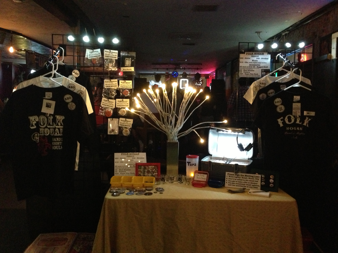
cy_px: 126
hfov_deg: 55.4
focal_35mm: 33
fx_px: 322
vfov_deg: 42.9
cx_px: 169
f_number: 2.4
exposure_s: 1/15
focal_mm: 4.13
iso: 800
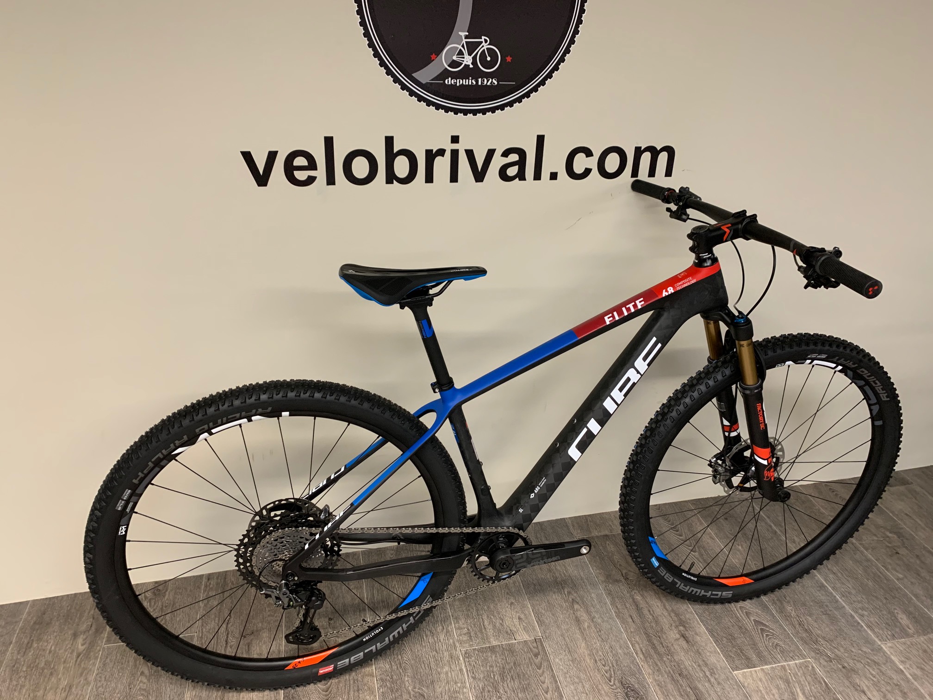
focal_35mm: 26
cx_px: 466
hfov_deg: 67.3
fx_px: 701
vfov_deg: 53.1
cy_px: 350
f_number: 1.8
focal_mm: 4.25
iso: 200
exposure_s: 1/50
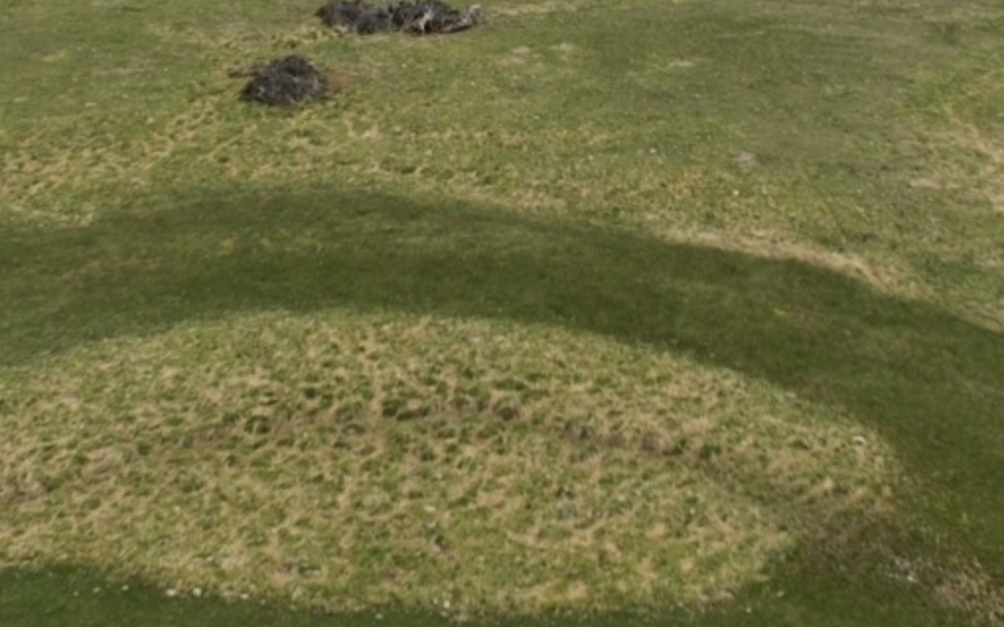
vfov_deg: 19.3
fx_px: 1751
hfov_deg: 31.9
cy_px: -104
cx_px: 572
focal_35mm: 64
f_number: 2.8
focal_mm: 3.61
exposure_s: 1/619
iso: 100
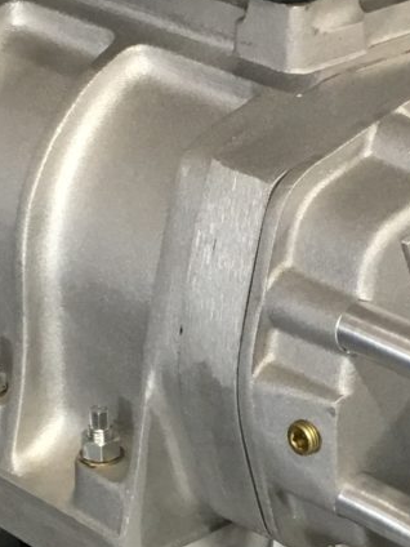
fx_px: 2211
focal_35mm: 140
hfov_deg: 10.6
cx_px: 201
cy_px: 581
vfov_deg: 13.8
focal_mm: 4.15
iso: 80
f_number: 2.2
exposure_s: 1/30
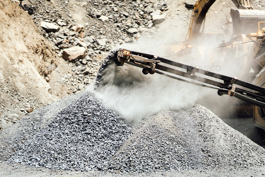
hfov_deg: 23.9
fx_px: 625
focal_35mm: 85
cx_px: 132
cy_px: 88
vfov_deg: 16.1
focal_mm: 85
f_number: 1.6
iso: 80
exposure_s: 1/8000
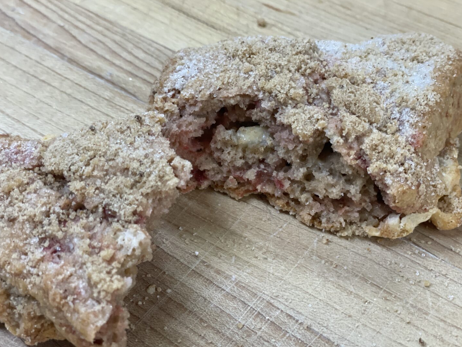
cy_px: 184
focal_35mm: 56
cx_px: 237
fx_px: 748
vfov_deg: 26.1
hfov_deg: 34.3
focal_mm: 6
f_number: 2
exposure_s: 1/120
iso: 250
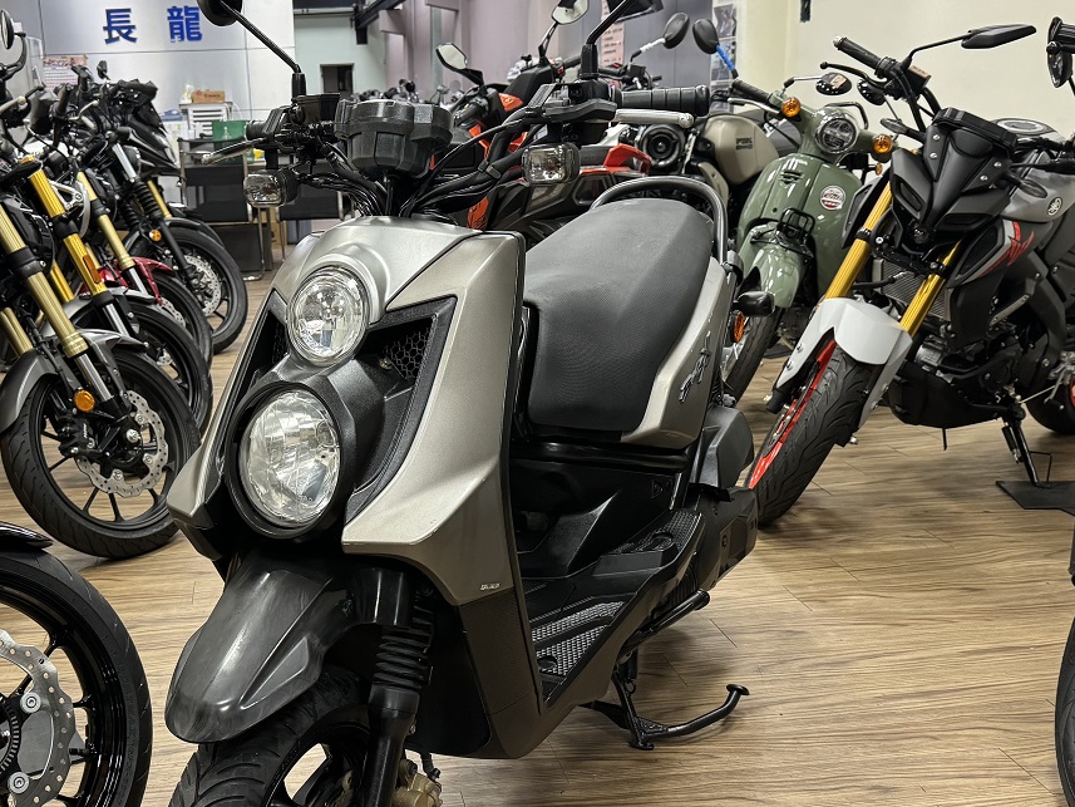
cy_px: 460
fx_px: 1242
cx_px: 385
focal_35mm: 40
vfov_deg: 35.9
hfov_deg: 46.3
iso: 320
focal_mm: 6.76
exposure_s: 1/60
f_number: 1.78
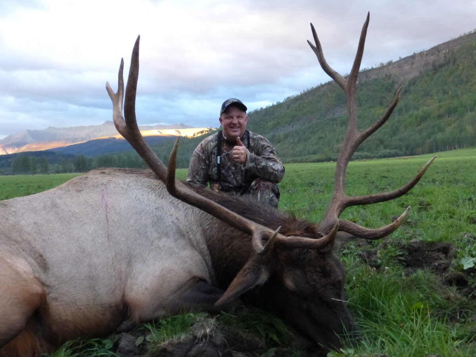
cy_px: 178
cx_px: 238
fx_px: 426
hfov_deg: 58.4
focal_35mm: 31
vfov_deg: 45.4
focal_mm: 5.4
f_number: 3.6
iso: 800
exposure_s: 1/60
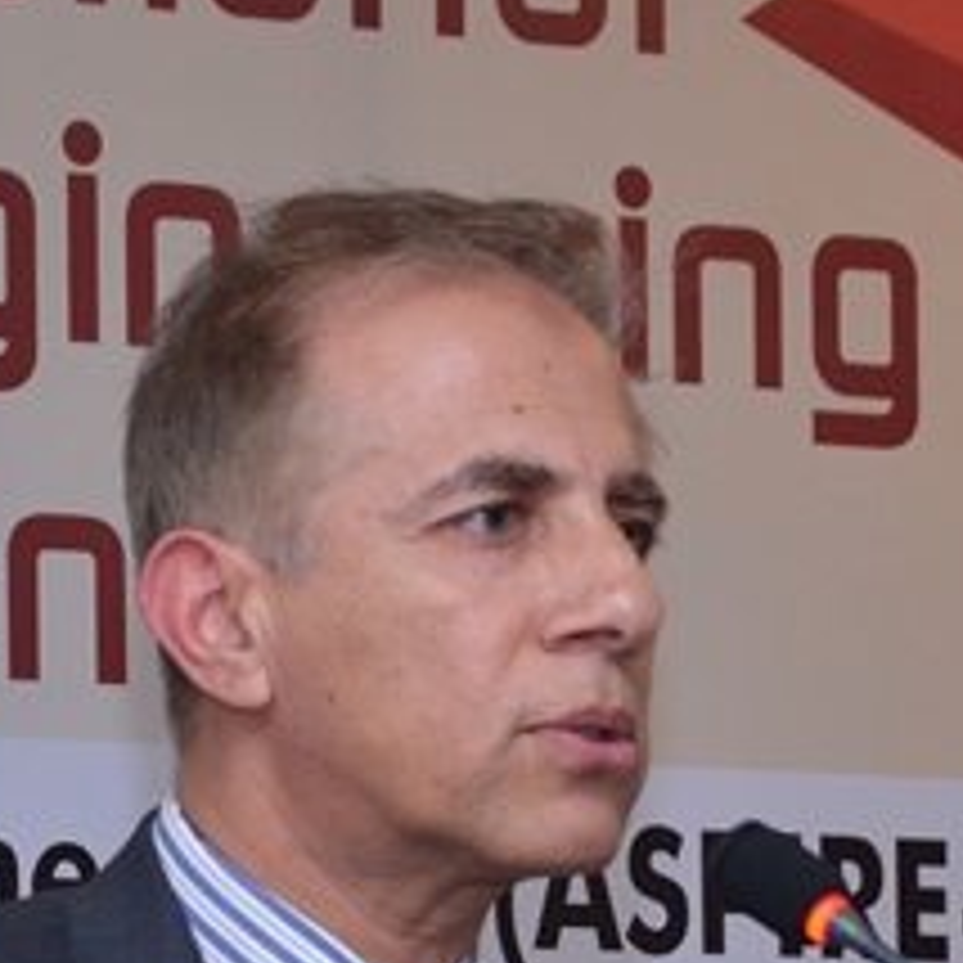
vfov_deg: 6.5
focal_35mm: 268
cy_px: 1143
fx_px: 8435
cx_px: 374
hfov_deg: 6.5
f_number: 4.5
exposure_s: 1/100
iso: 640
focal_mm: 50
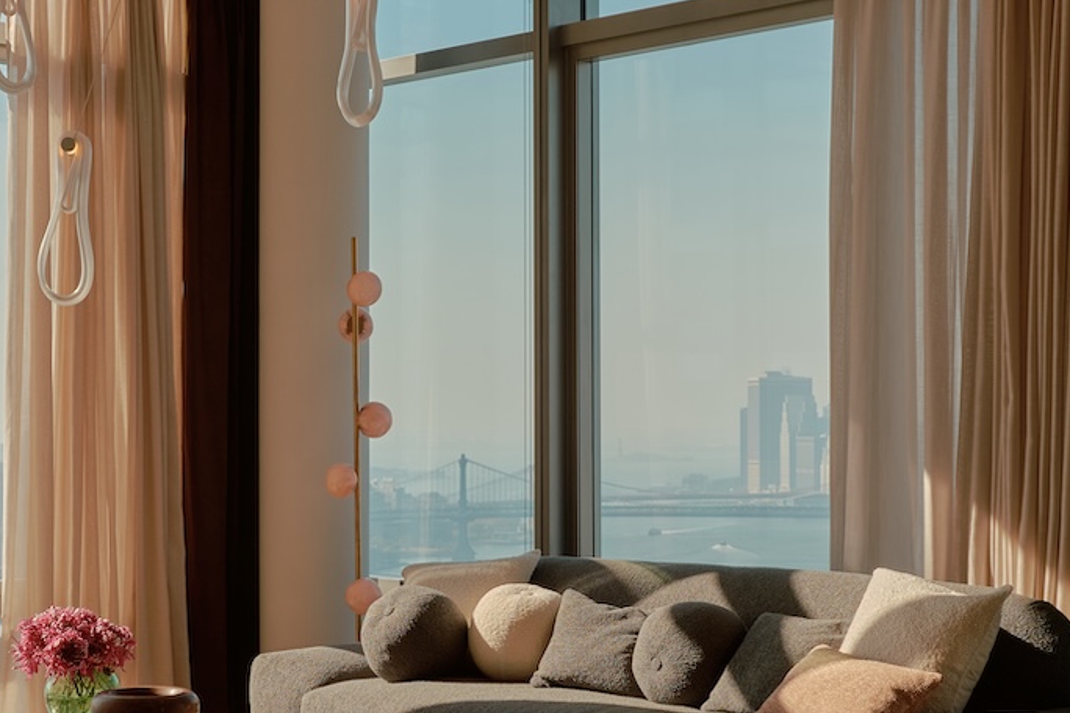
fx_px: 2021
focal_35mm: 68
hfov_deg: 29.5
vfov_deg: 20.0
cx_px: 374
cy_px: 419
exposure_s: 1/200
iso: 100
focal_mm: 31
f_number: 11
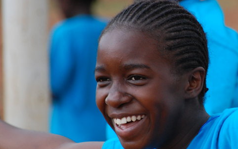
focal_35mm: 650
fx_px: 4218
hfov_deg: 3.2
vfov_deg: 2.0
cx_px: 213
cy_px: 77
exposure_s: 1/500
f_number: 5.6
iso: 500
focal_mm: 200
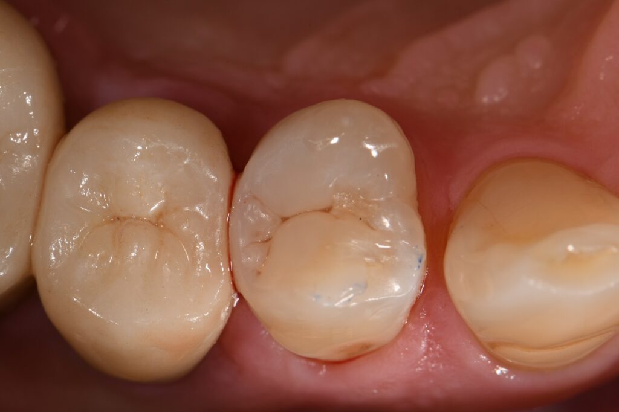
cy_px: 206
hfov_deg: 13.1
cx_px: 310
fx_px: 2699
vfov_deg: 8.7
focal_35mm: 157
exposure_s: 1/160
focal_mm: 105
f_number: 32
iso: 200
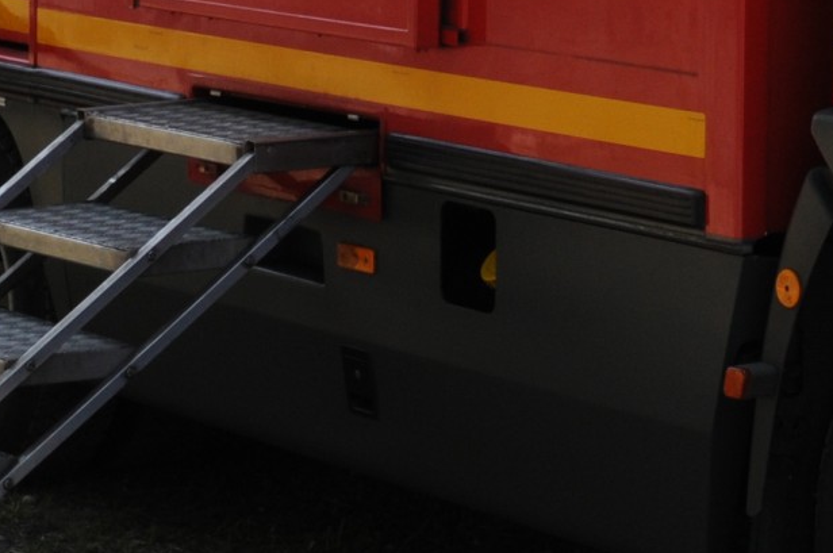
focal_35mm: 180
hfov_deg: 11.3
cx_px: 803
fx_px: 4161
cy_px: -233
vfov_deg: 7.5
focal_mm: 29
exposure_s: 1/250
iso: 280
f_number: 8
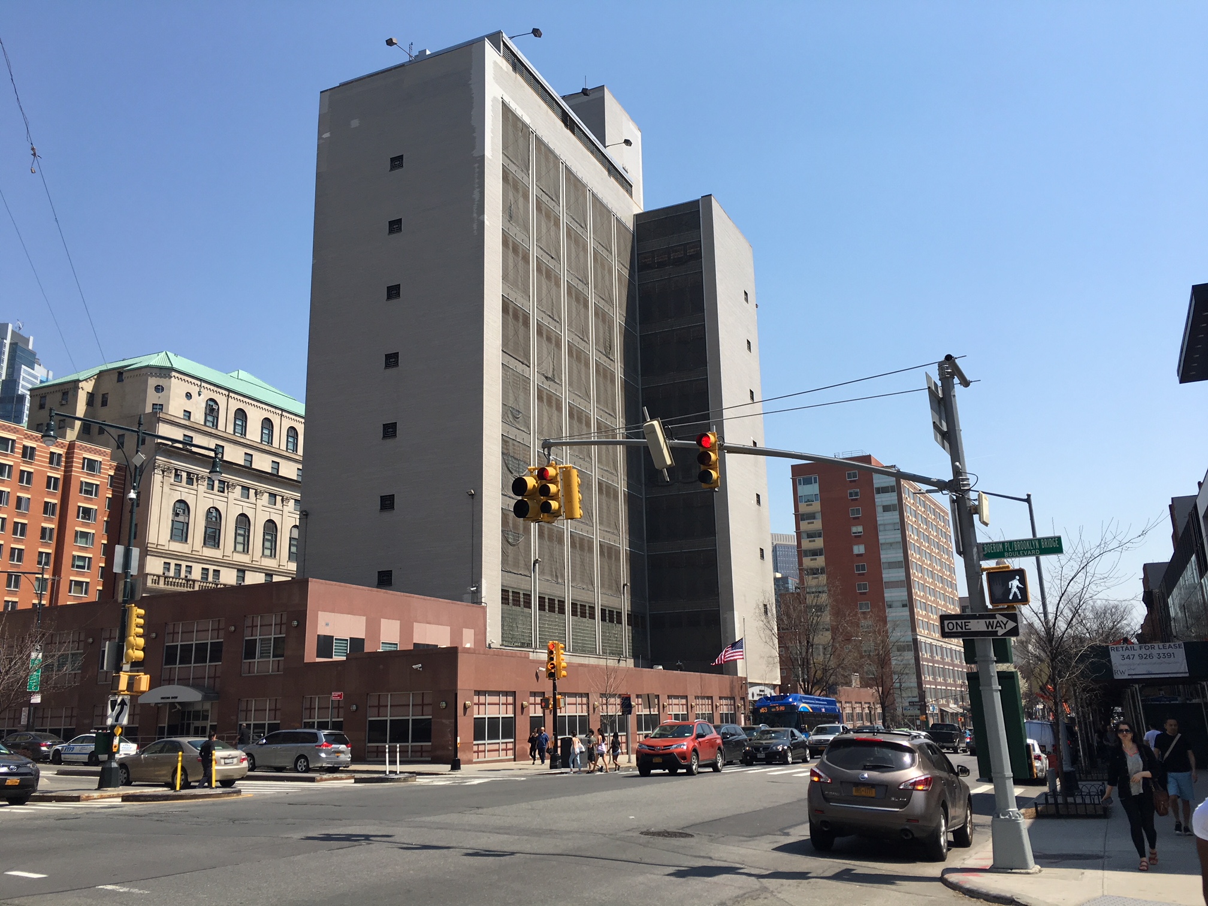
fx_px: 1012
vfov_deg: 48.2
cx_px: 604
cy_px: 453
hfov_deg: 61.7
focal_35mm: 29
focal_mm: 4.15
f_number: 2.2
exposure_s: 1/1425
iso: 25
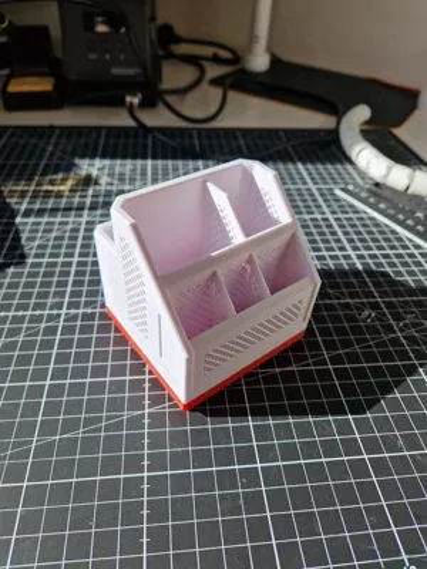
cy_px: 284
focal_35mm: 23
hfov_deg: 58.9
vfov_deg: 73.9
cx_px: 214
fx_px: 378
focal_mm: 5.4
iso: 50
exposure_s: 1/1018
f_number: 1.8
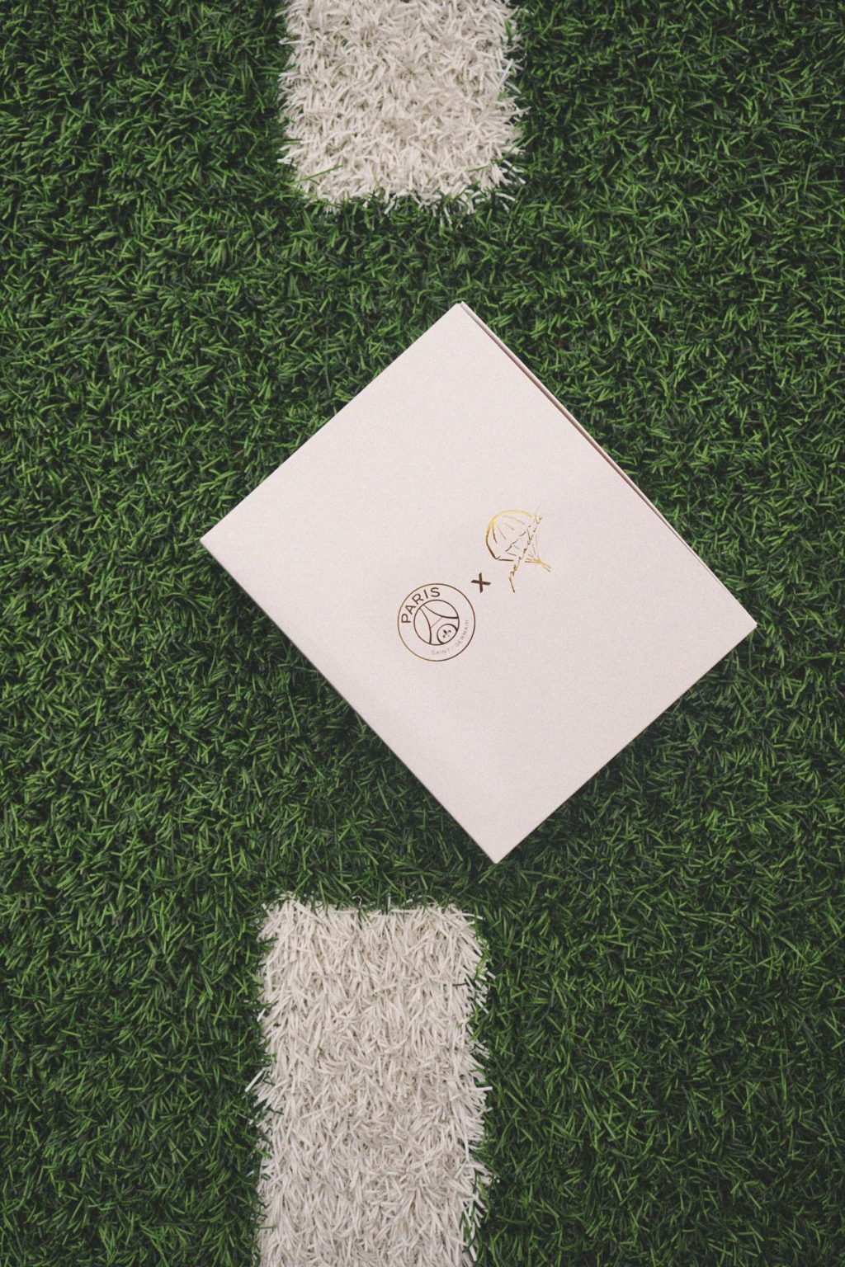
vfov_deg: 58.7
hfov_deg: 41.1
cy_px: 634
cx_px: 422
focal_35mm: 32
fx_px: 1127
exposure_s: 1/160
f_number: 4
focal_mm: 32
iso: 250
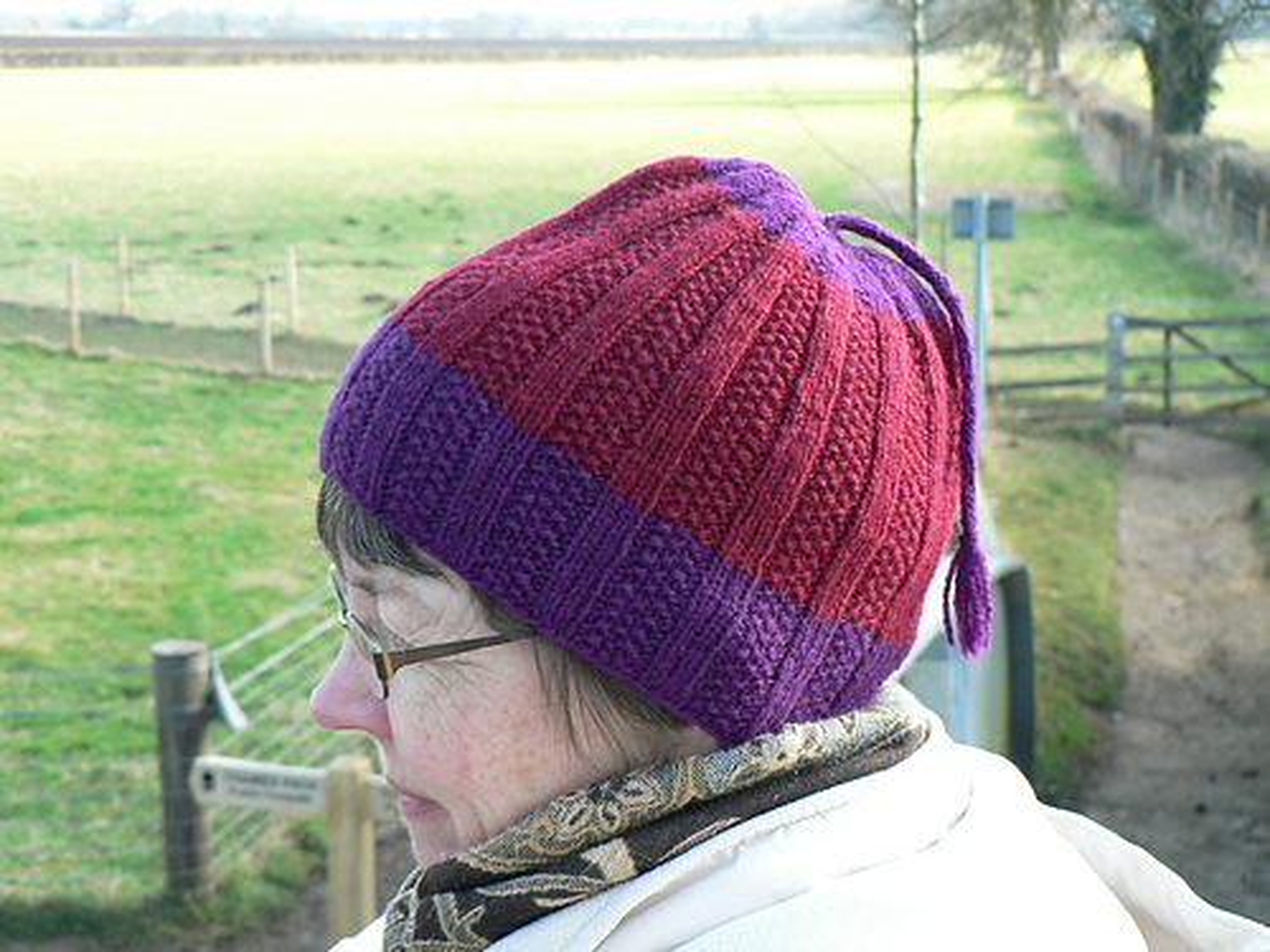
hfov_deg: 30.7
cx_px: 635
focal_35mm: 63
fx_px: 2311
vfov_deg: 23.3
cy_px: 476
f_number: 3.2
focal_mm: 10.5
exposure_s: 1/100
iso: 80
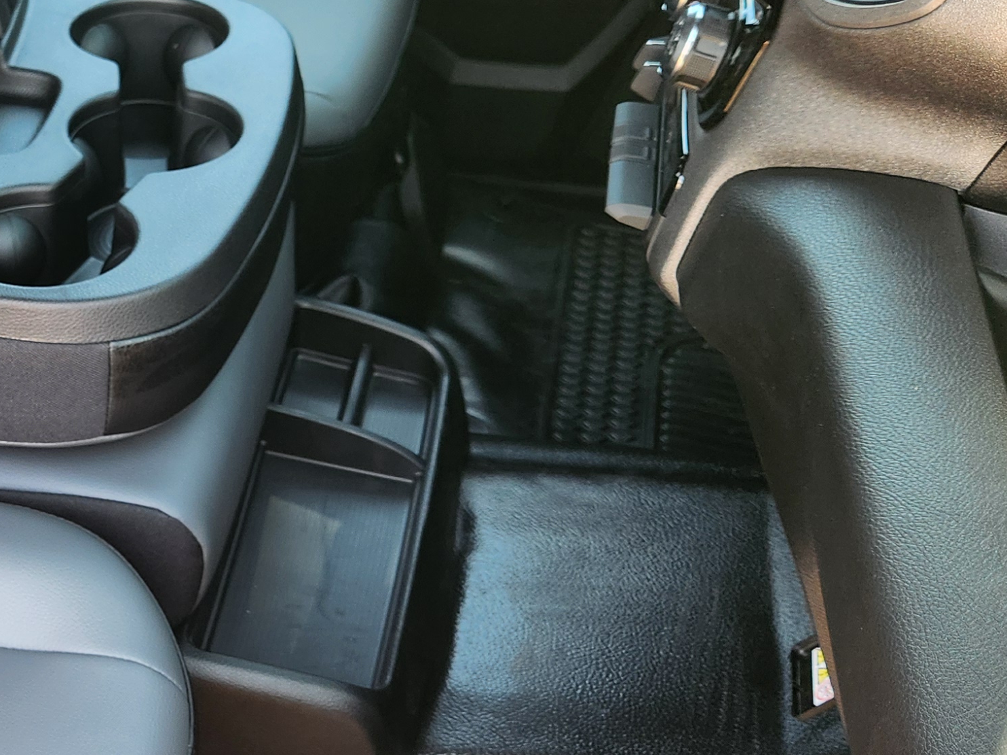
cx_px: -94
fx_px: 1804
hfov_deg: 28.4
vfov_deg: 23.6
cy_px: 406
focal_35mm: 62
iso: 80
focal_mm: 5.4
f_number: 1.8
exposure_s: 1/180
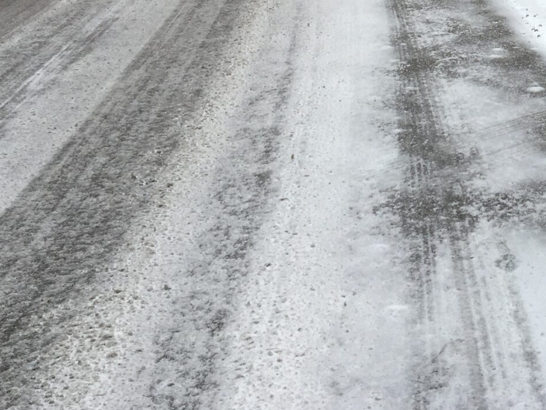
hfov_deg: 23.9
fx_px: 1246
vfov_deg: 17.6
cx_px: 508
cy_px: -106
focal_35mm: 79
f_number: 2.2
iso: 25
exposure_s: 1/230
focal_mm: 4.15
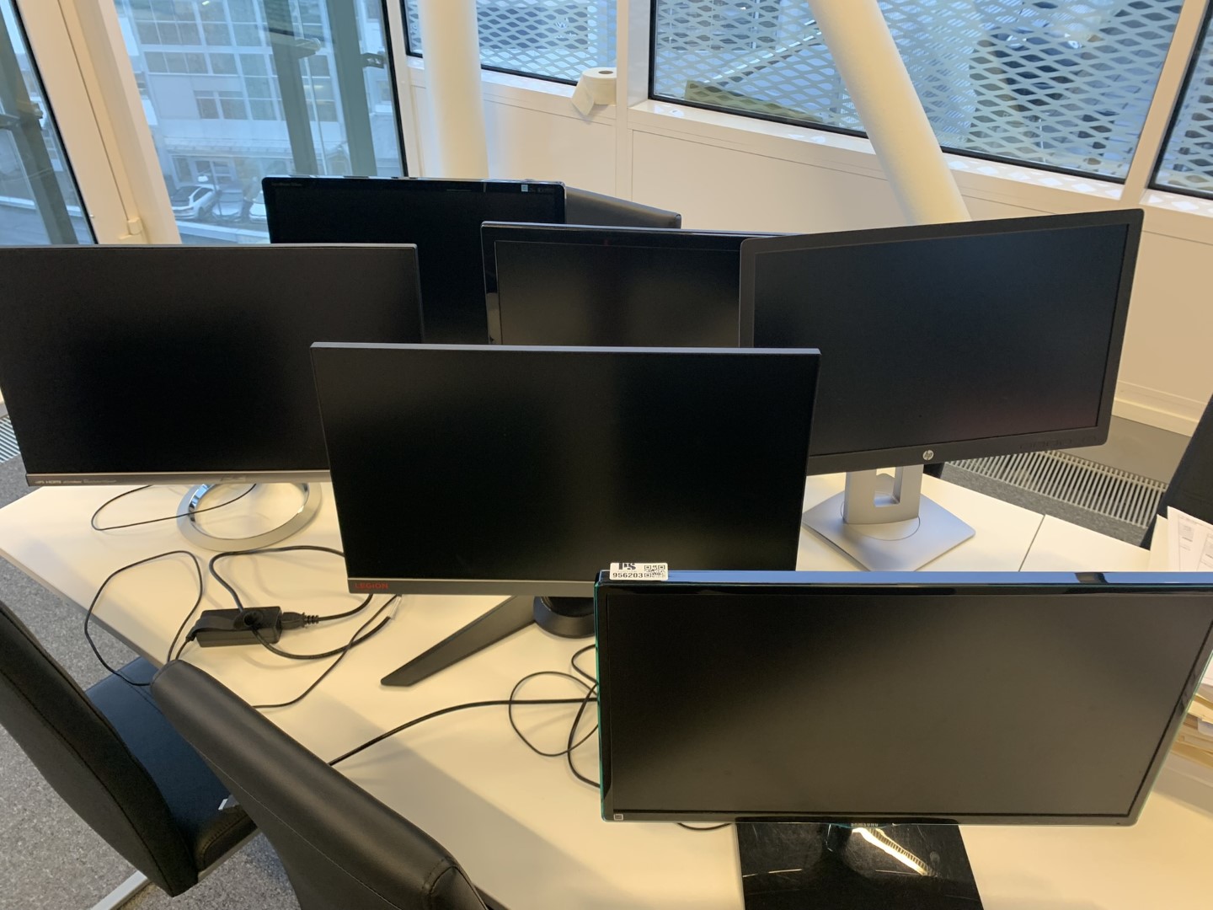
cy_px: 455
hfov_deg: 67.3
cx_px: 606
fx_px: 911
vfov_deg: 53.1
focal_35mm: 26
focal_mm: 4.25
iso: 100
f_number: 1.8
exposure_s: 1/50
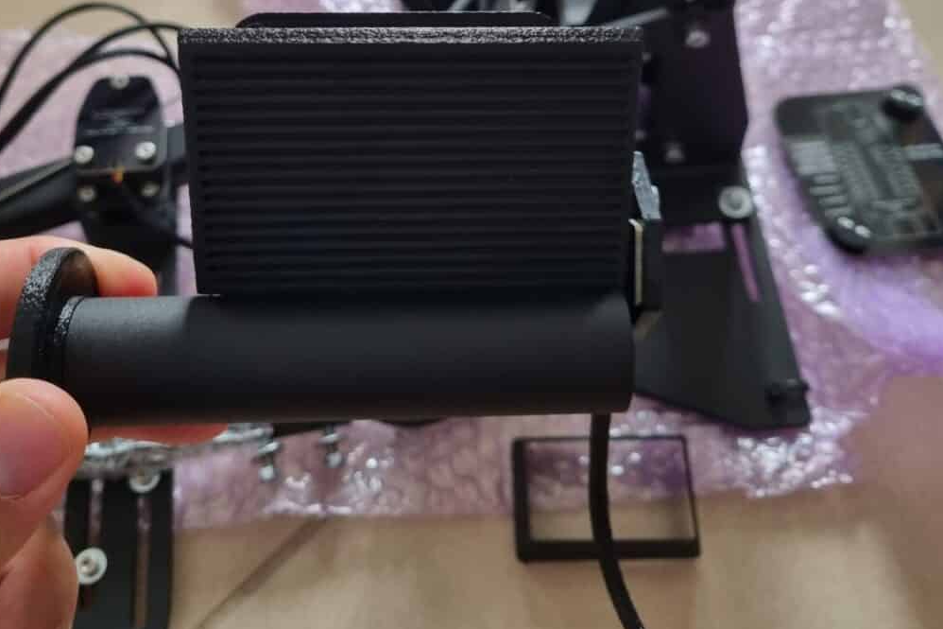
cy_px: 70
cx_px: 470
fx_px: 969
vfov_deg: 34.1
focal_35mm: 37
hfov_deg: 51.9
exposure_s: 1/100
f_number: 1.8
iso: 200
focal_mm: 5.4
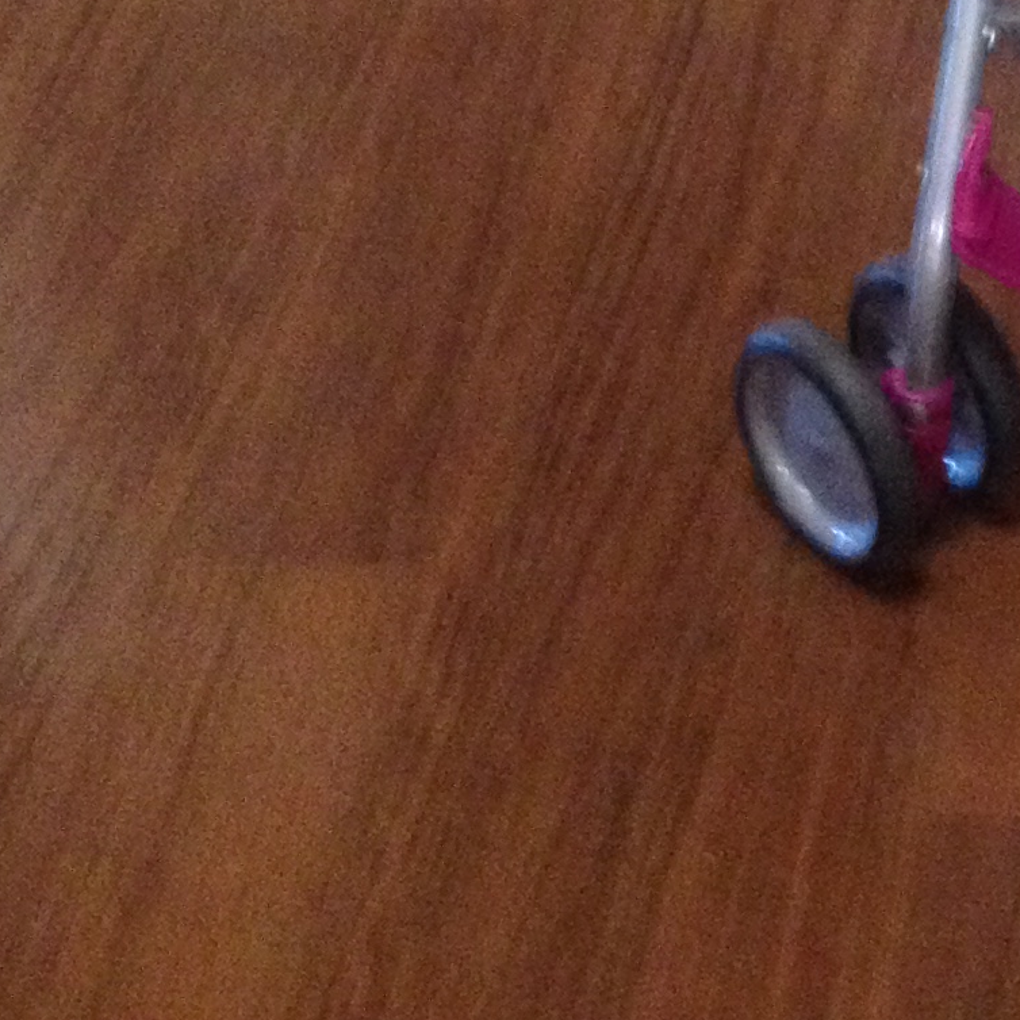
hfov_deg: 12.6
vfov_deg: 12.4
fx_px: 4467
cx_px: 1324
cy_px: -532
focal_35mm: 134
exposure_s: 1/15
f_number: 2.4
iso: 400
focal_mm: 4.28
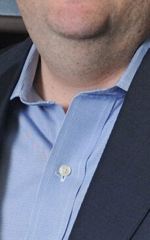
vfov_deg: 8.7
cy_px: 294
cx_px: 117
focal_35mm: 237
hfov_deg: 5.5
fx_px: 1550
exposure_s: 1/160
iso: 400
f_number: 5.6
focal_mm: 22
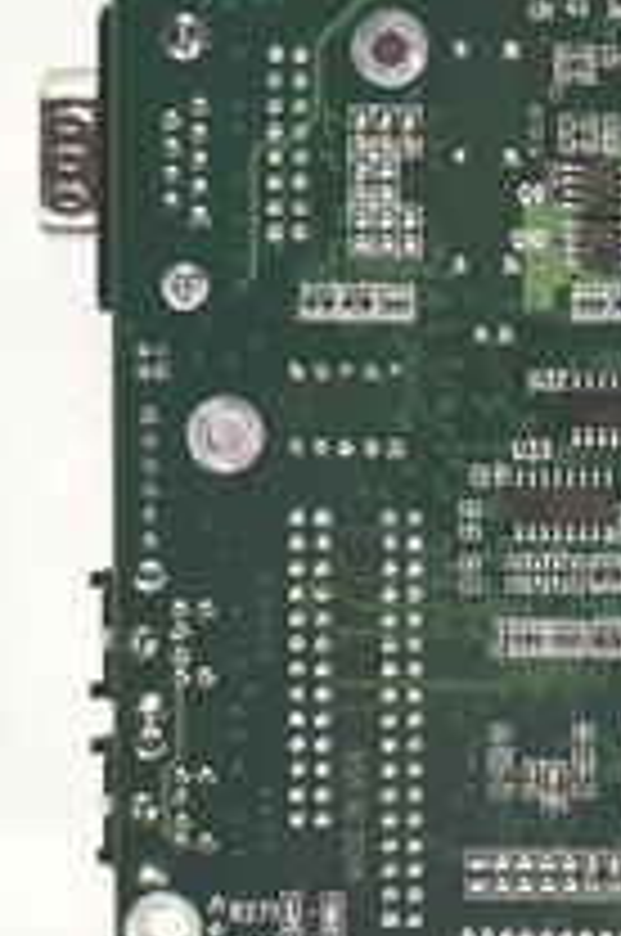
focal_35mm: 78
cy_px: 279
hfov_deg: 15.1
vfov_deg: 25.8
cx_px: 1130
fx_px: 2025
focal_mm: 18
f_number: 10
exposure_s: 1/200
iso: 100
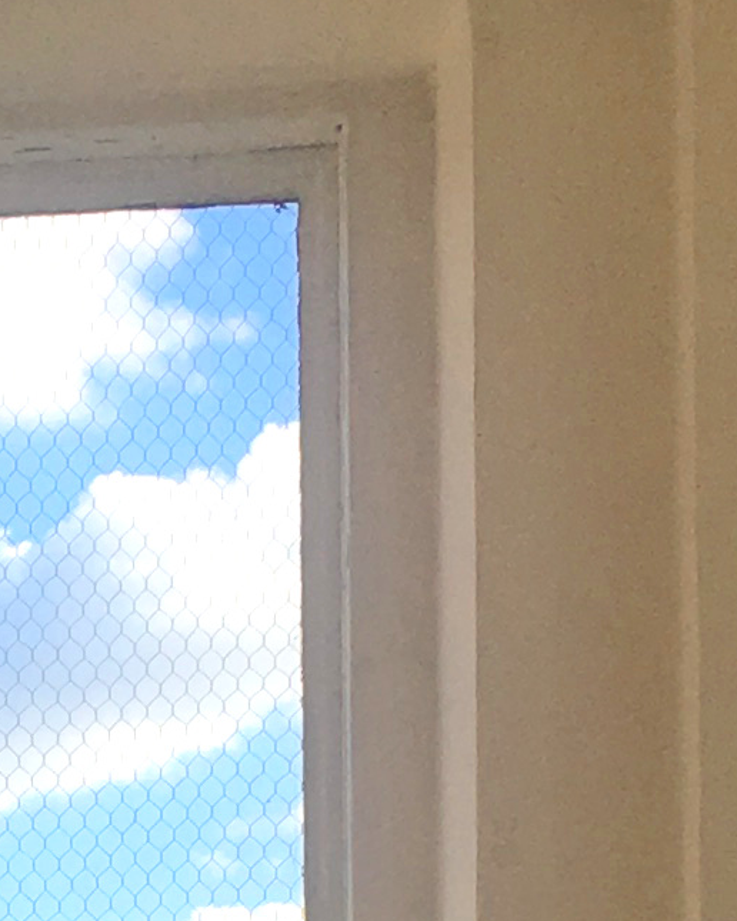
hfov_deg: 8.5
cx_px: -498
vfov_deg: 10.2
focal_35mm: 177
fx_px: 4826
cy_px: 1785
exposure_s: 1/769
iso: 25
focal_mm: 4.15
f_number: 2.2
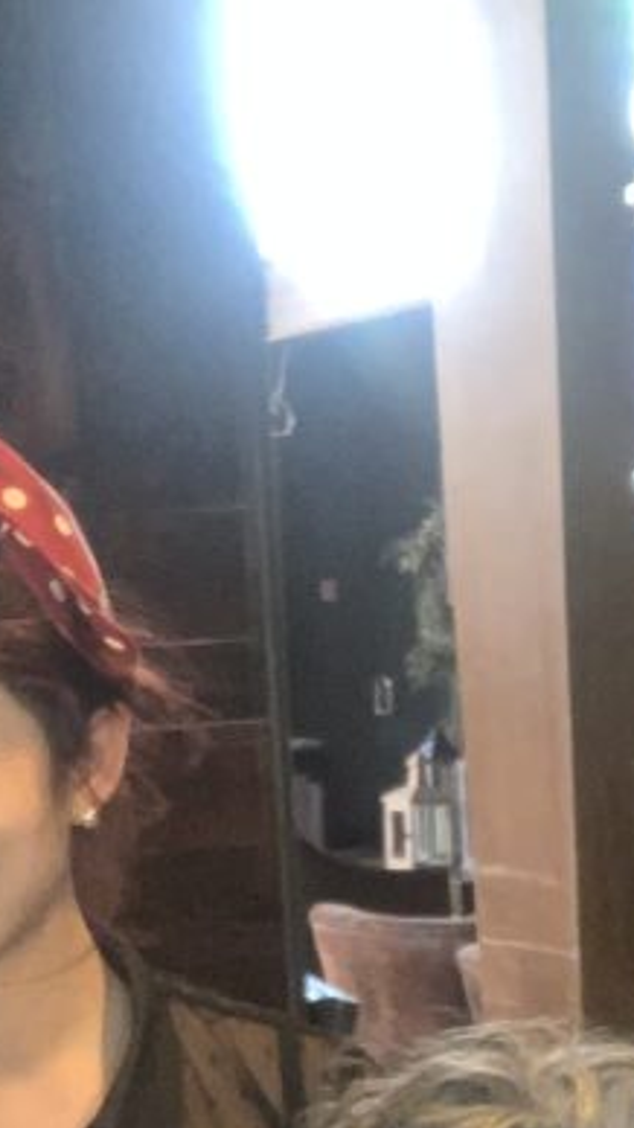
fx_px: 2752
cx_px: 398
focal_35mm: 92
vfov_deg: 22.3
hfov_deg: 13.1
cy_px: 1137
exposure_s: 1/40
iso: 250
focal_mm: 2.87
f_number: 2.2
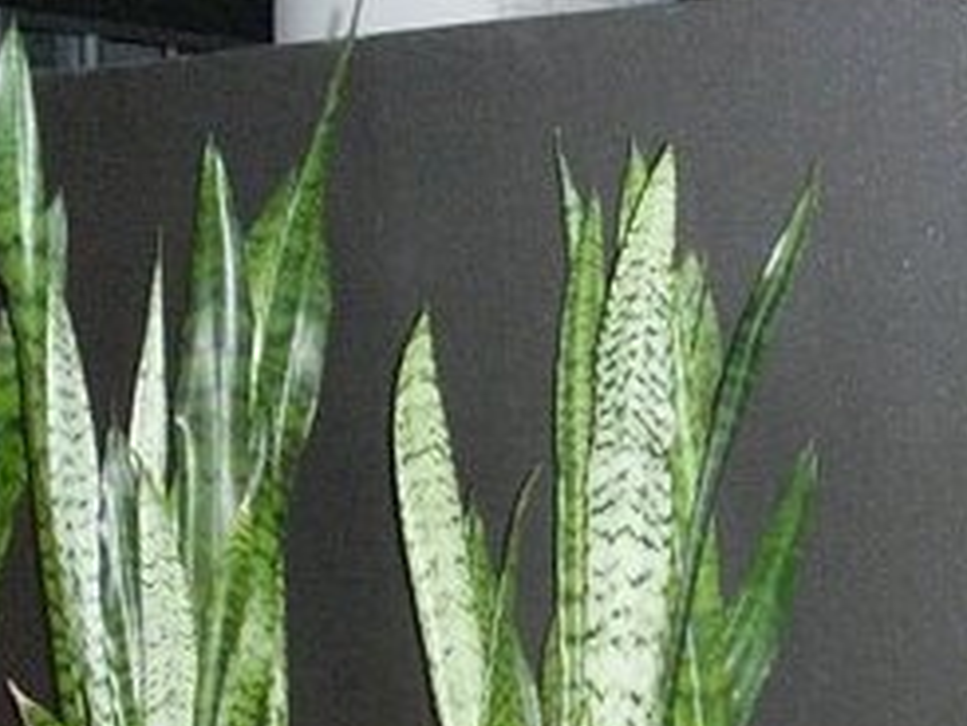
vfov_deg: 15.6
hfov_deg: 21.1
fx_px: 2599
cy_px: 726
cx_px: 399
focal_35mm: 93
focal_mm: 6.3
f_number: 3
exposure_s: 1/45
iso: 400
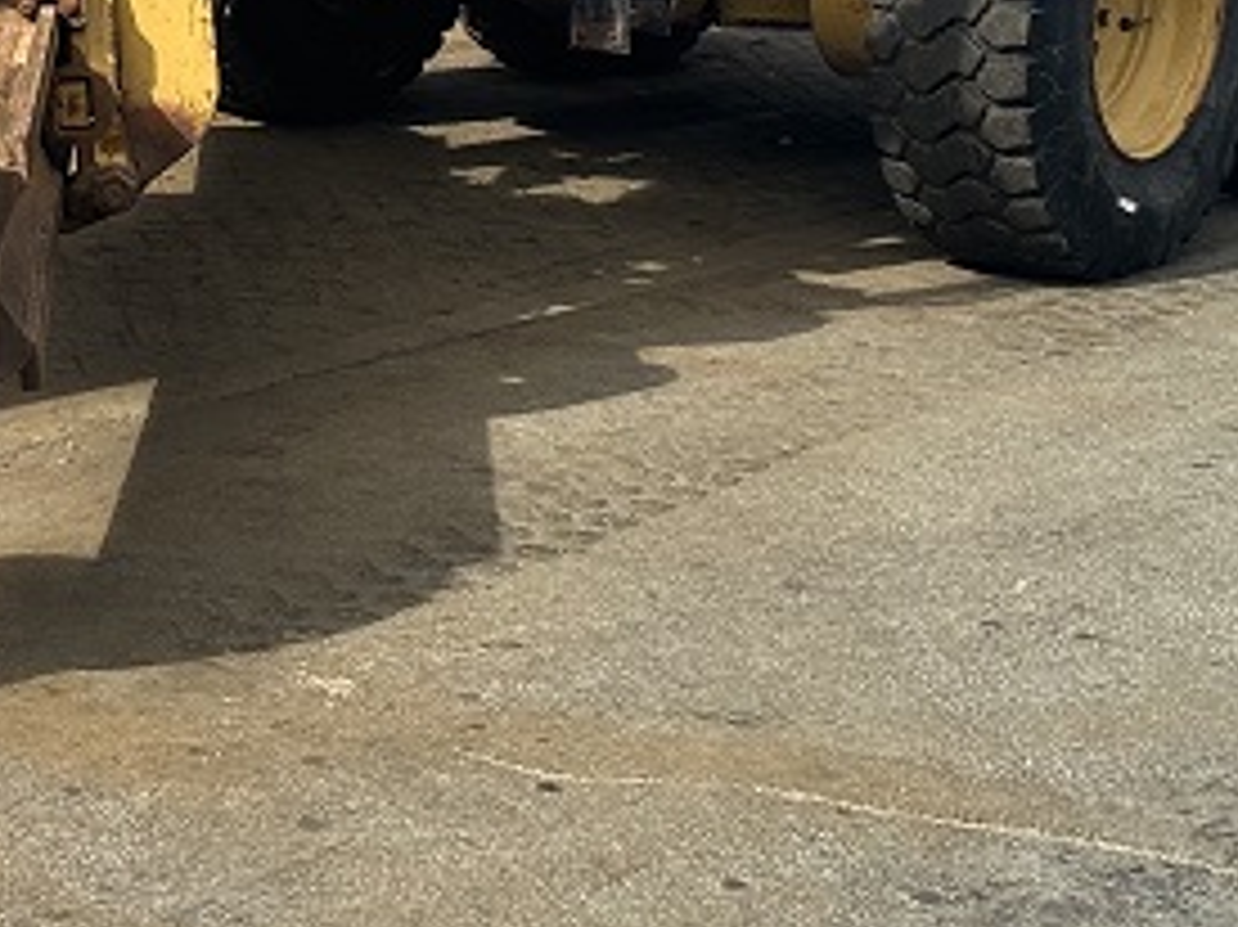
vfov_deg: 16.4
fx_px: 3146
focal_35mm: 88
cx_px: -122
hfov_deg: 21.2
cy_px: 14
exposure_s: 1/3472
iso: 80
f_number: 1.78
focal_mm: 6.86
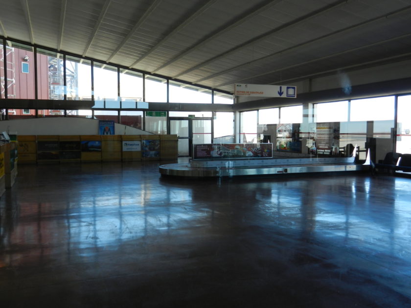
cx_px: 206
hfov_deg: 55.4
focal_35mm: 33
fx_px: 392
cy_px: 154
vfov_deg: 42.9
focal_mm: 5.9
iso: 160
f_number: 3.8
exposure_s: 1/125
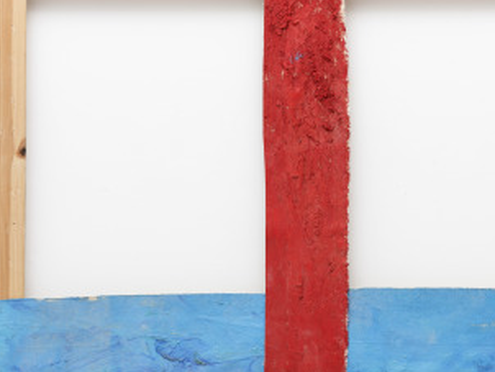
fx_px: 2390
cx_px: 318
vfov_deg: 8.9
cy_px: 179
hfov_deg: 11.8
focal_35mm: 167
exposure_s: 1/125
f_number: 11
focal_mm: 105
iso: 100
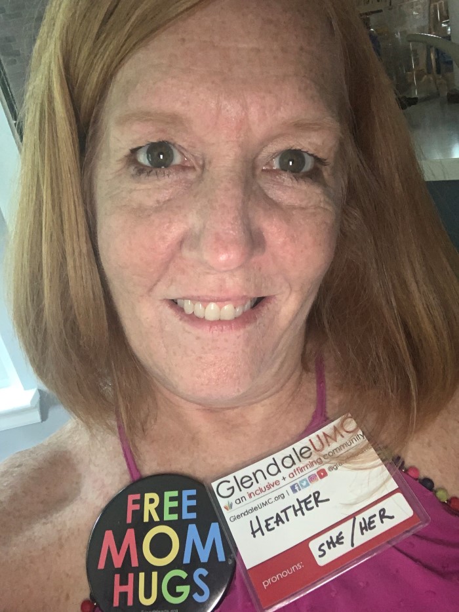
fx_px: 566
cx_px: 230
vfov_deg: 56.8
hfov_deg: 44.2
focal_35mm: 32
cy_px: 306
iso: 200
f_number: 2.2
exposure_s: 1/30
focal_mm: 2.87
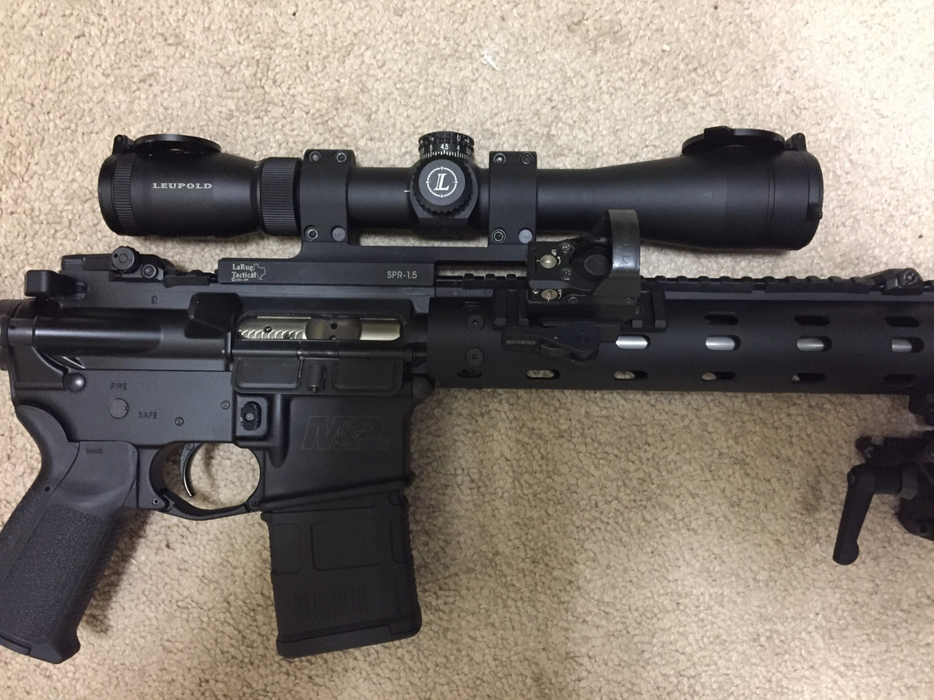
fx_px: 782
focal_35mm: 29
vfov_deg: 48.2
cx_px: 467
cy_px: 350
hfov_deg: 61.7
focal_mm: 4.15
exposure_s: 1/15
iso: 400
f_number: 2.2
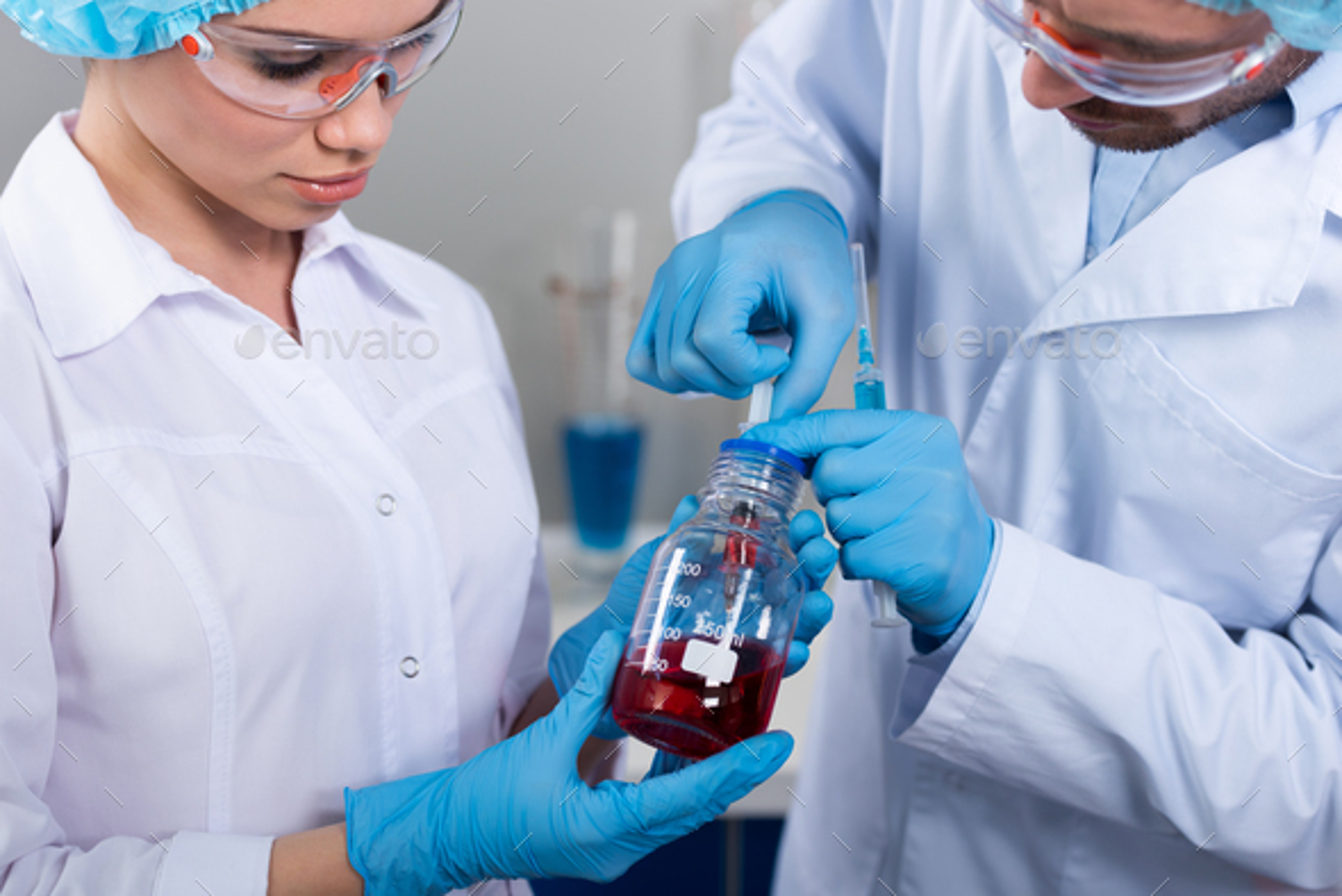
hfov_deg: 26.0
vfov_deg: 17.5
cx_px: 671
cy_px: 448
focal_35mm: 78
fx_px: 2909
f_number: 3.5
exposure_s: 1/200
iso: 100
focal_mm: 78
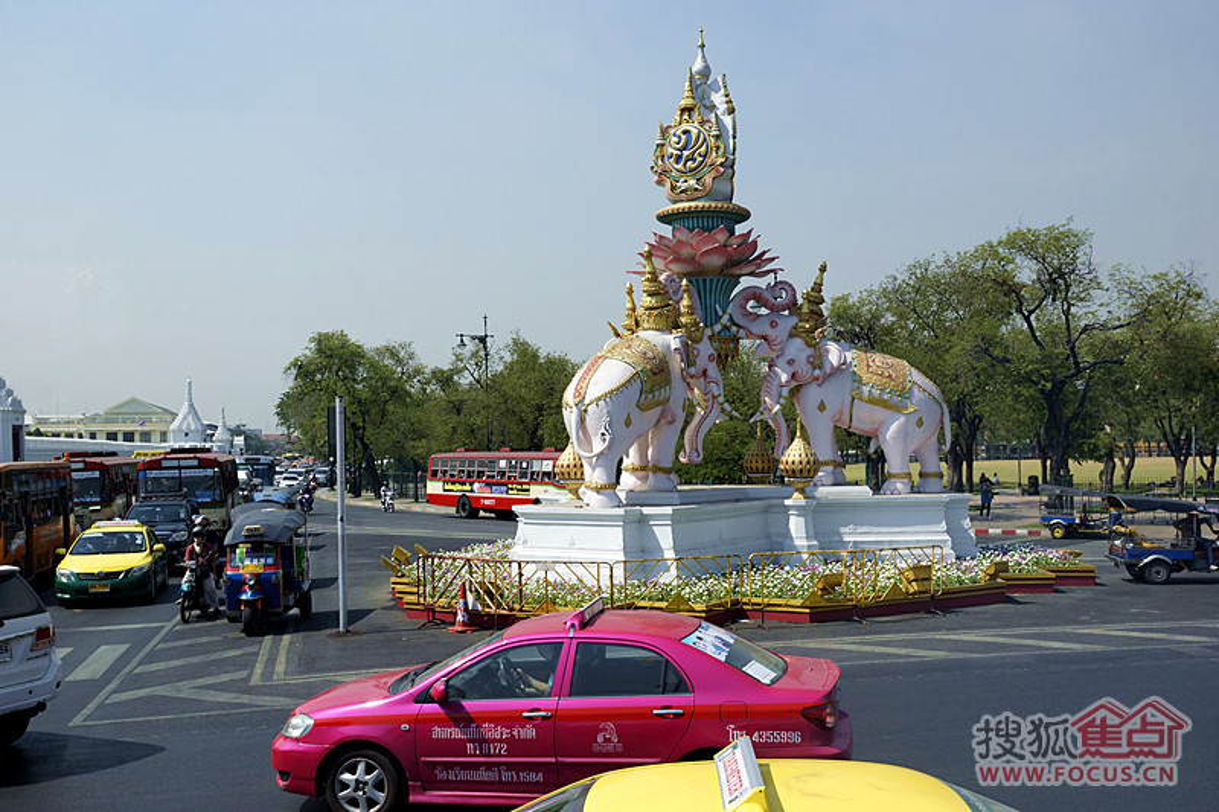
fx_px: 1219
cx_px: 610
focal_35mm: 36
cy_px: 406
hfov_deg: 53.1
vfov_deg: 36.9
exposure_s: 1/1250
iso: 400
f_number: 8
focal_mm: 24
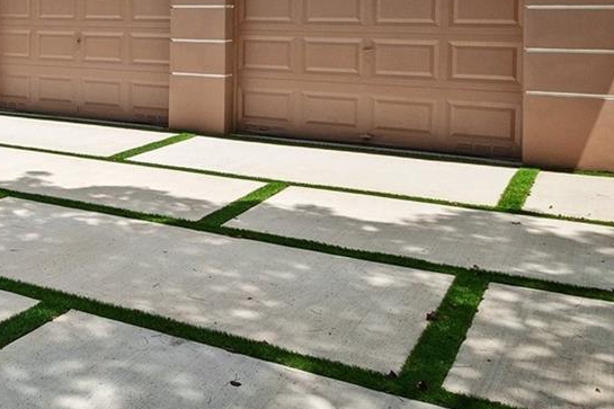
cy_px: -10
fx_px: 750
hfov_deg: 37.8
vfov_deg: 28.4
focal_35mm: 44
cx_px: -47
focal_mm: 10
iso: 200
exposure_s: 1/800
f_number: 8
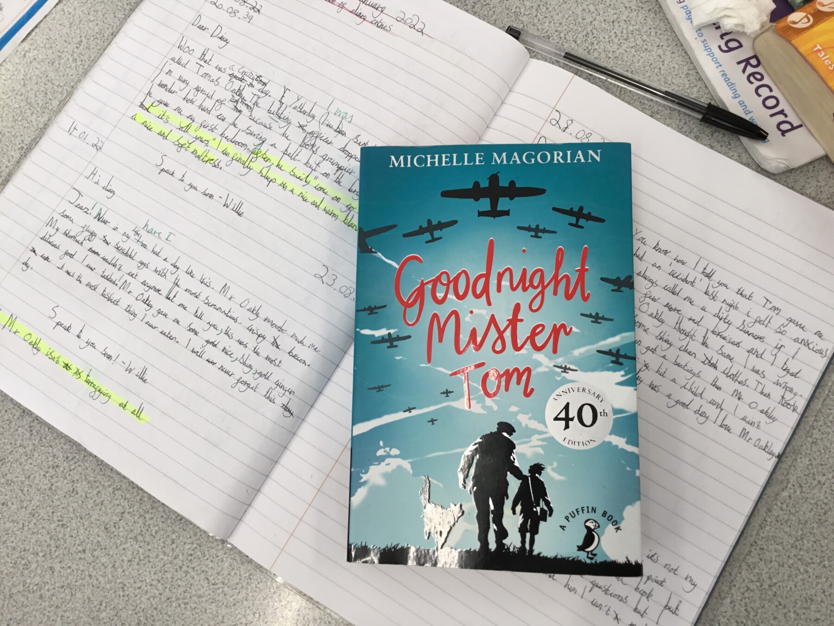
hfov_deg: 58.4
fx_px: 747
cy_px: 313
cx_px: 417
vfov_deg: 45.4
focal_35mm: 31
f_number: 2.4
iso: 32
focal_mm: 3.3
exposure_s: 1/50
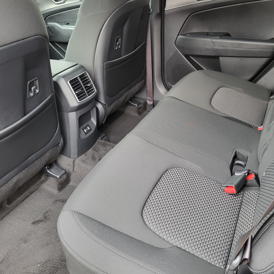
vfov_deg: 51.1
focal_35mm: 32
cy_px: 134
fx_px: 287
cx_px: 167
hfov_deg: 50.7
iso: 200
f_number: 1.8
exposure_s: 1/60
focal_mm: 5.4
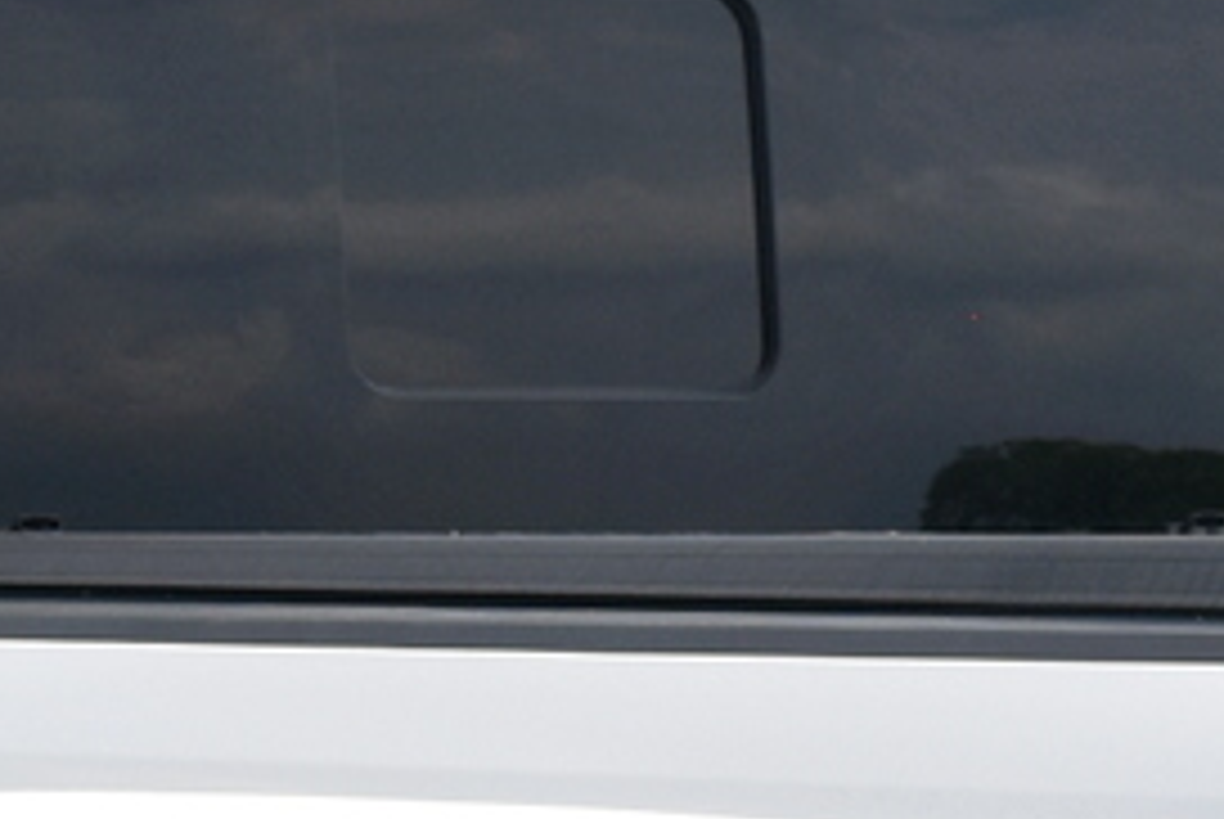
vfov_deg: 4.5
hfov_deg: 6.7
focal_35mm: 307
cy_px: 1260
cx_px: 1287
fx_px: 10433
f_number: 8
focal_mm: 29
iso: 200
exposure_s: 1/250
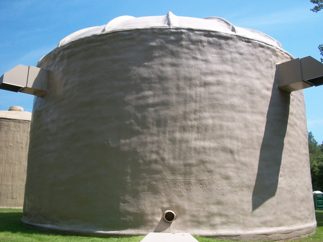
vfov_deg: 44.2
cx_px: 162
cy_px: 121
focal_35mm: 32
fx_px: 299
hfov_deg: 56.8
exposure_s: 1/320
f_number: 5.5
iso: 80
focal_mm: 5.7
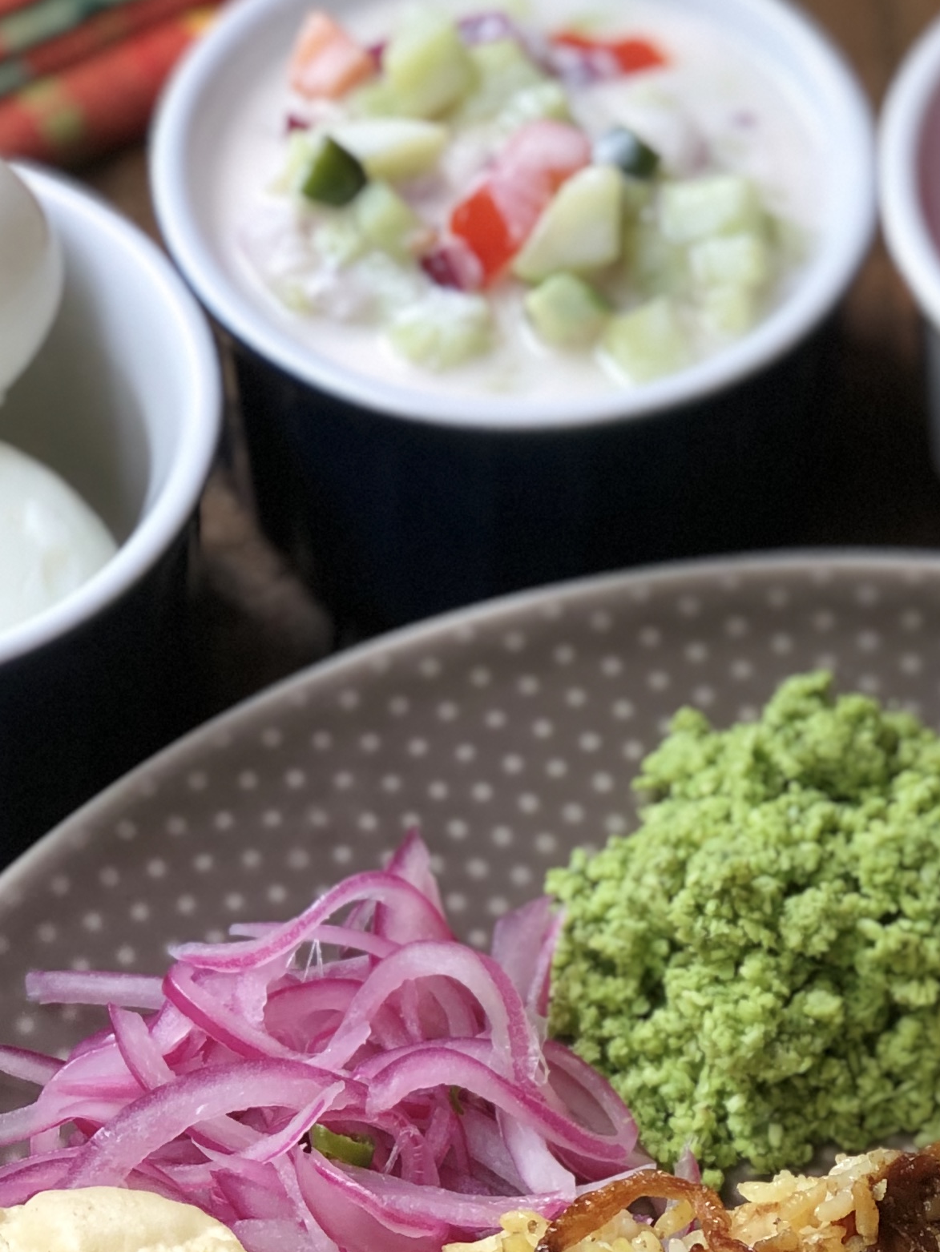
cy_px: 1121
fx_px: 5320
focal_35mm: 147
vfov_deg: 13.3
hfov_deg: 10.0
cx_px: 891
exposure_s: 1/40
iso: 25
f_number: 2.8
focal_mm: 6.6
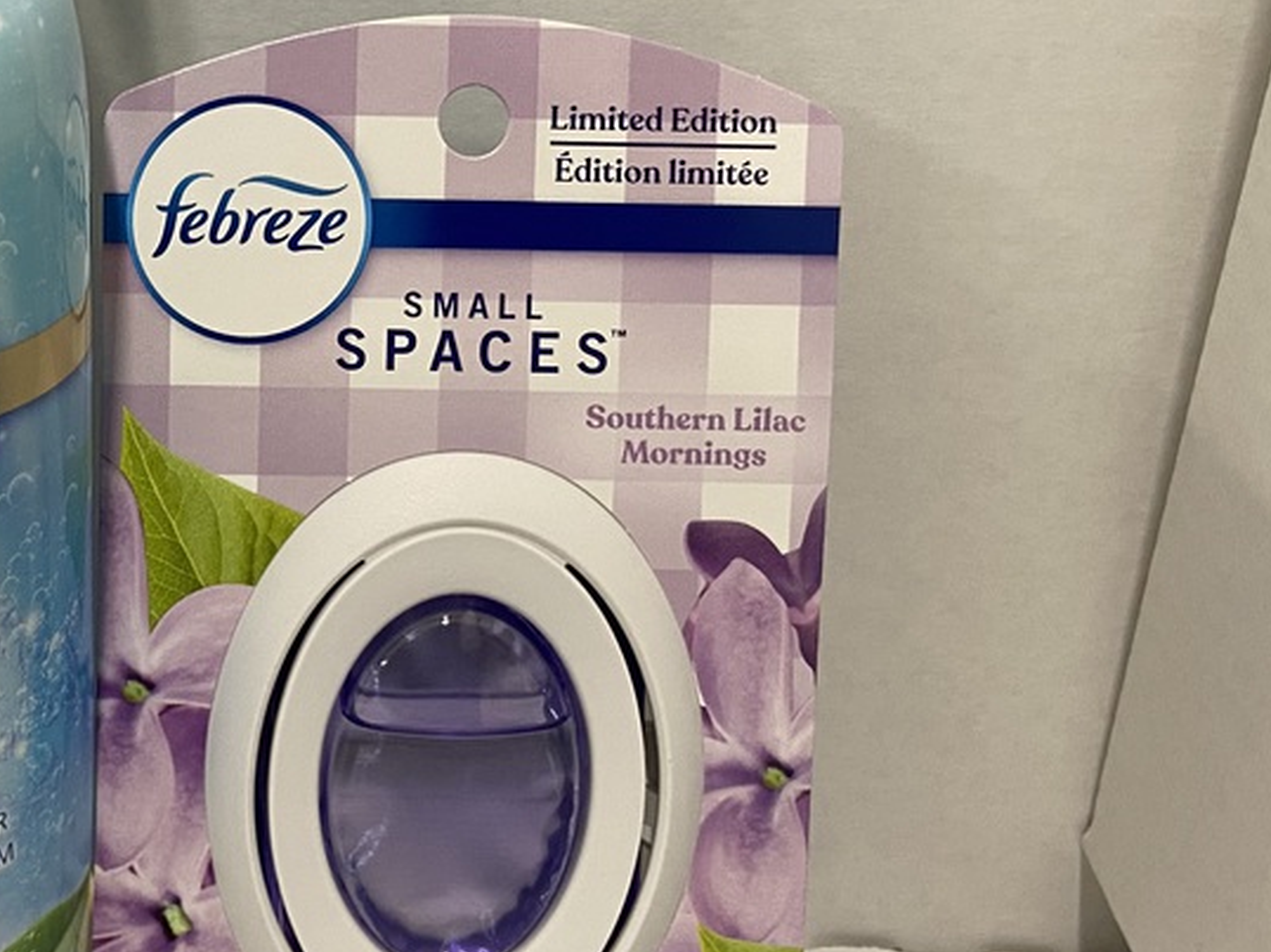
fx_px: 2129
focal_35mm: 58
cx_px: 248
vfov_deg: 25.1
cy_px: 359
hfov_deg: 32.3
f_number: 1.8
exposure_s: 1/60
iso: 160
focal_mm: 4.25
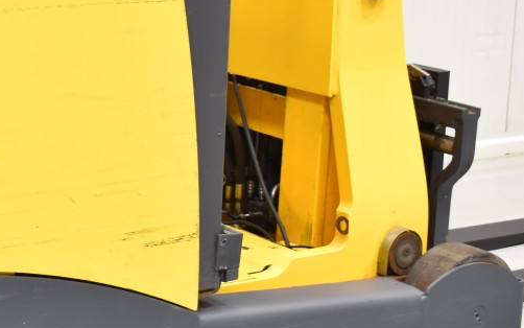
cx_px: -53
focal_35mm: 113
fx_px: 1617
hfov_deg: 17.8
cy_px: 132
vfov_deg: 11.6
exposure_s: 1/13
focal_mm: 31
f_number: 5.6
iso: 800
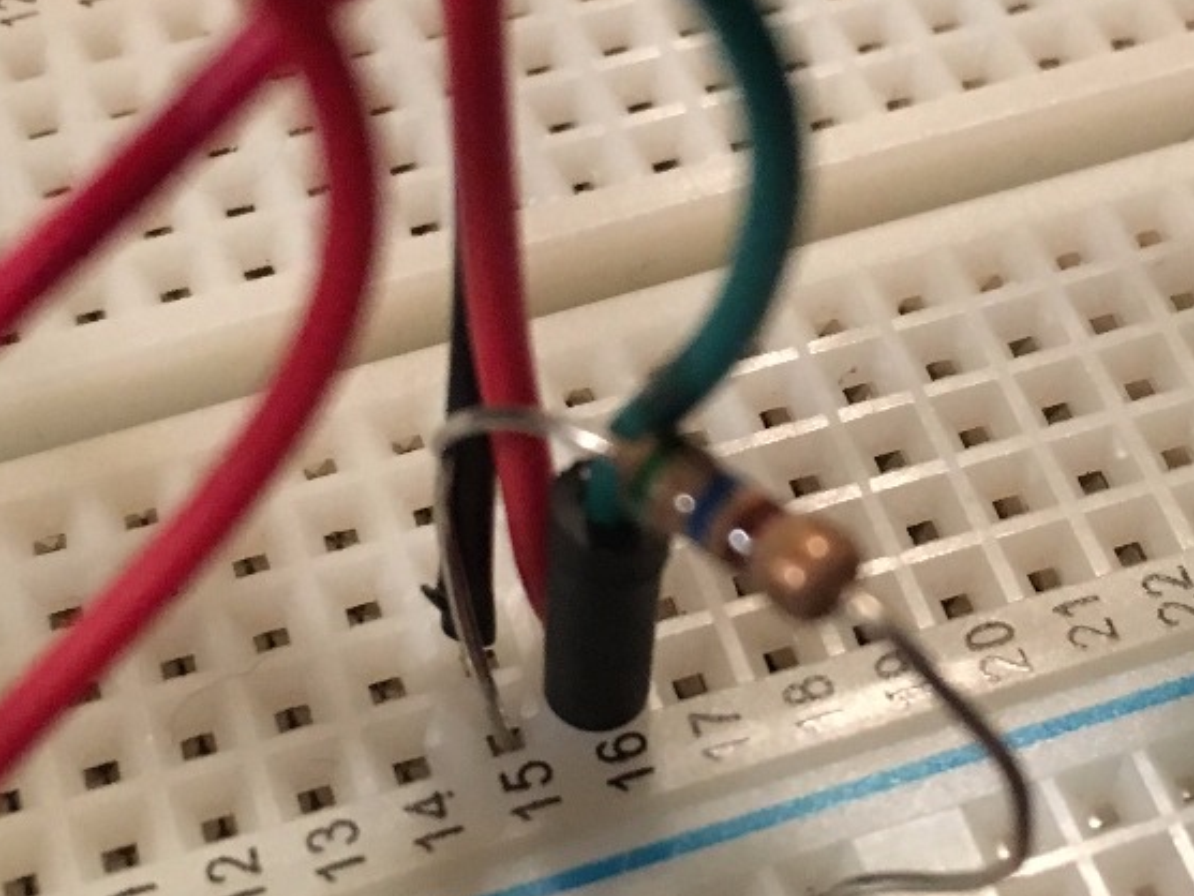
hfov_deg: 25.9
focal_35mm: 75
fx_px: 2588
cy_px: 354
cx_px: 735
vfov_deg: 19.6
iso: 400
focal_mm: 4.15
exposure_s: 1/15
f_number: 2.2
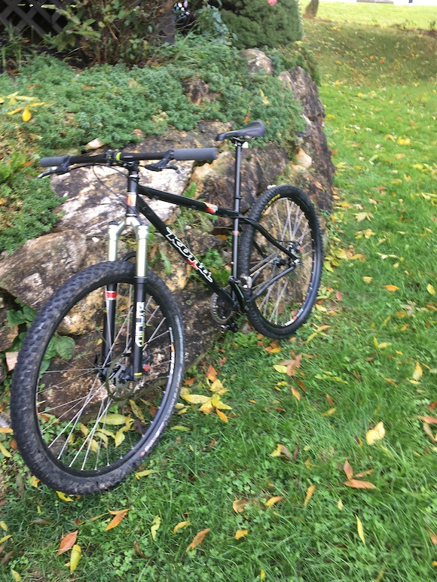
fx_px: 505
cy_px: 285
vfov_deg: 60.0
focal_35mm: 30
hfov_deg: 46.8
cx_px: 215
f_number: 2.2
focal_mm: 4.15
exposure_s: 1/40
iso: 25
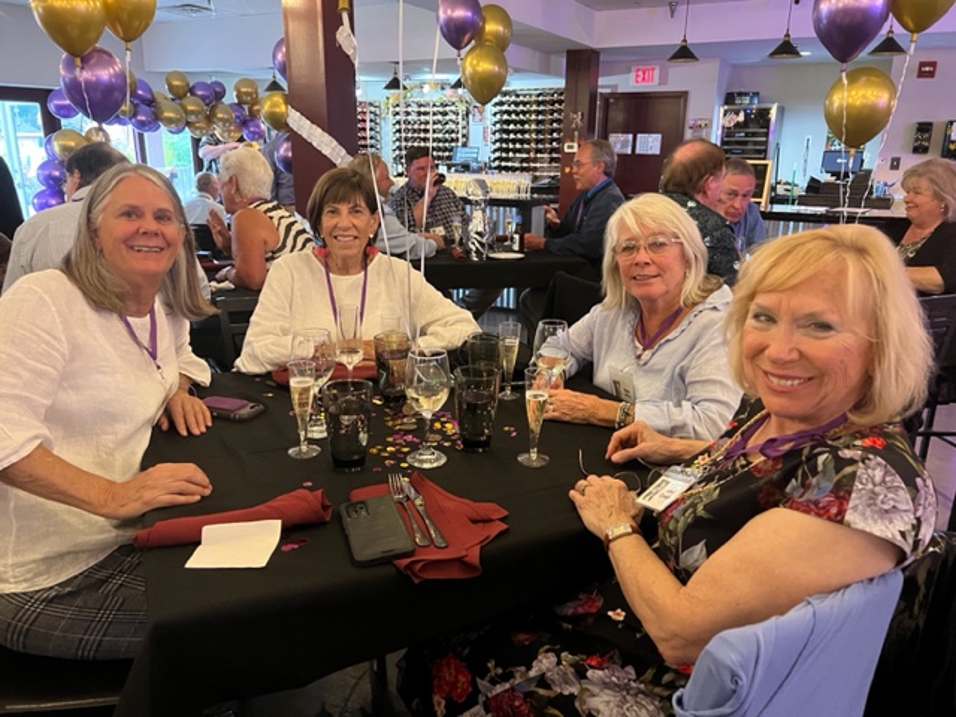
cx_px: 478
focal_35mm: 26
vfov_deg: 53.1
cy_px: 358
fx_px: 718
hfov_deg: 67.3
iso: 800
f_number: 1.5
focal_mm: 5.7
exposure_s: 1/30
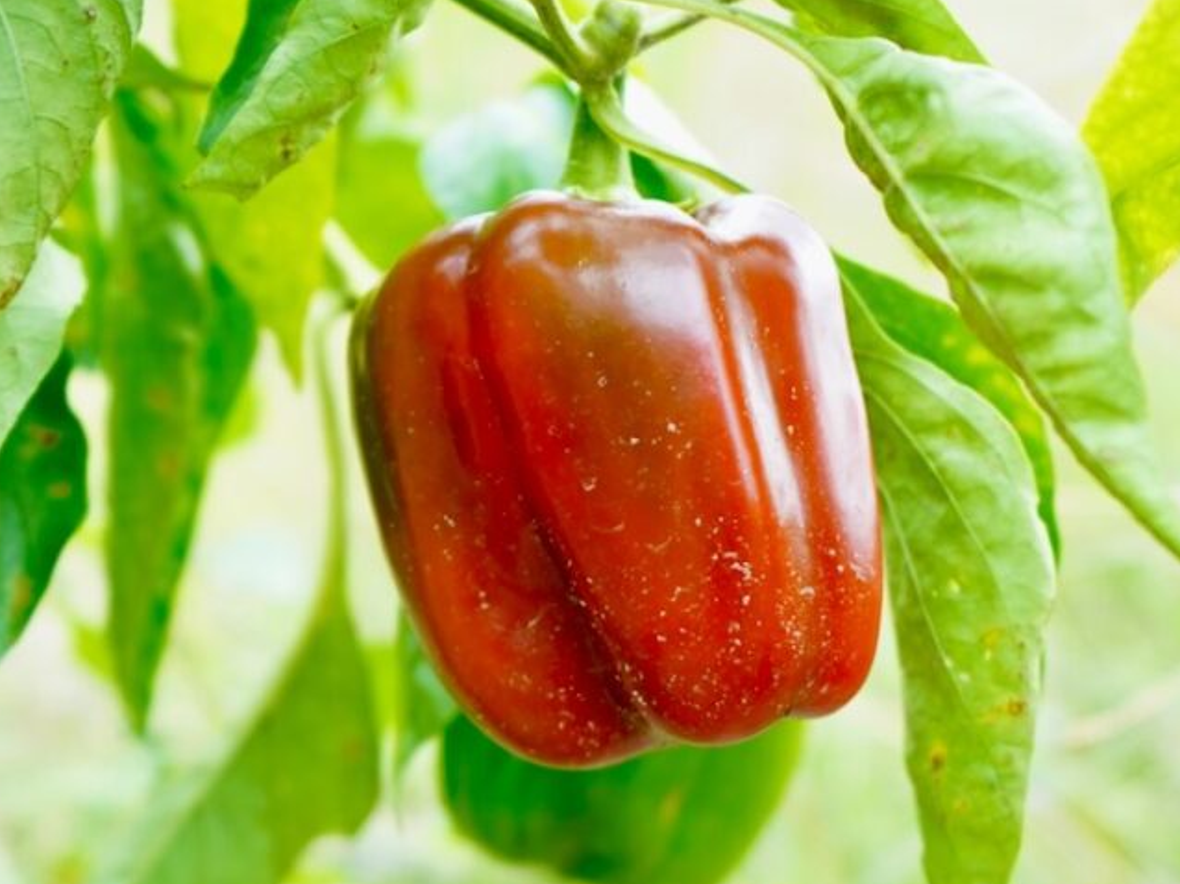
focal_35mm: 68
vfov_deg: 21.6
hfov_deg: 28.6
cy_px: 409
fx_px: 2317
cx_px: 621
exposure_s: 1/100
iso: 250
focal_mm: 47
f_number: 4.5
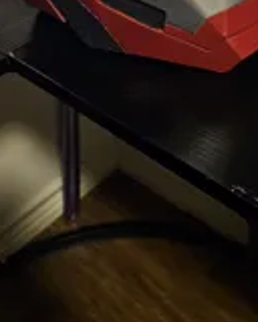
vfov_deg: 29.3
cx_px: 202
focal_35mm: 56
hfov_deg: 26.7
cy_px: -56
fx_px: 535
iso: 1000
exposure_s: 1/26
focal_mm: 6.3
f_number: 1.7
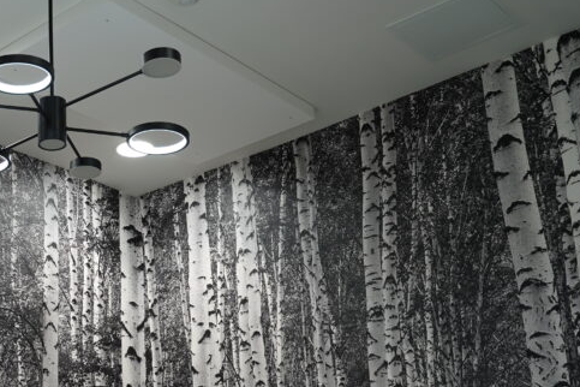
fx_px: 934
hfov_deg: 32.1
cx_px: 16
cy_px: 376
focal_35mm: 58
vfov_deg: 22.6
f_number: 4
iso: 100
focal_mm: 28
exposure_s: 1/60
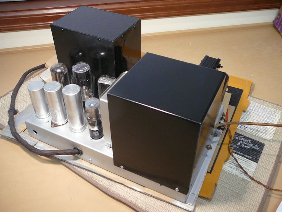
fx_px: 285
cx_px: 141
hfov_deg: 52.6
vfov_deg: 40.7
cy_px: 106
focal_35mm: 35
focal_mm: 5.2
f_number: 2.8
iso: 200
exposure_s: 1/30
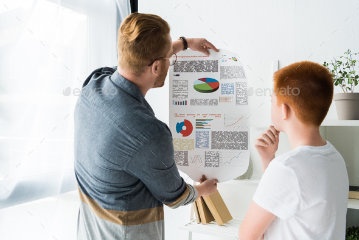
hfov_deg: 55.8
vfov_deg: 38.9
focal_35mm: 34
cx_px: 180
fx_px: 339
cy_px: 120
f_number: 4
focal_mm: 34
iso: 800
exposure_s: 1/320
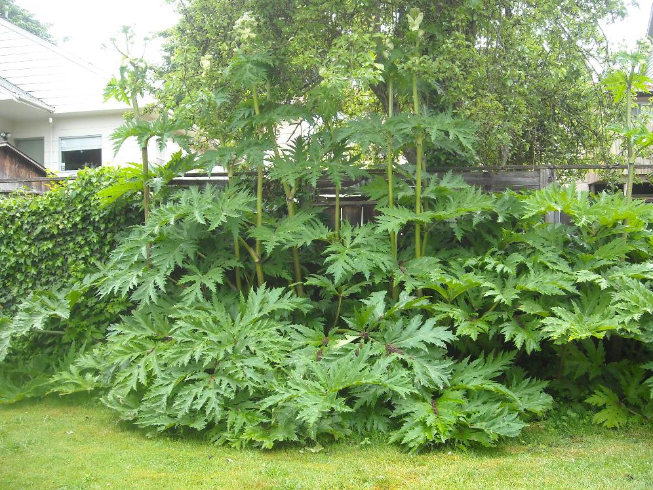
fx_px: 679
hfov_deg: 51.4
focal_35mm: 36
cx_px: 324
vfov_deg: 39.7
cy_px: 245
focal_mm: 5.7
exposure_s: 1/148
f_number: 2.8
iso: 183
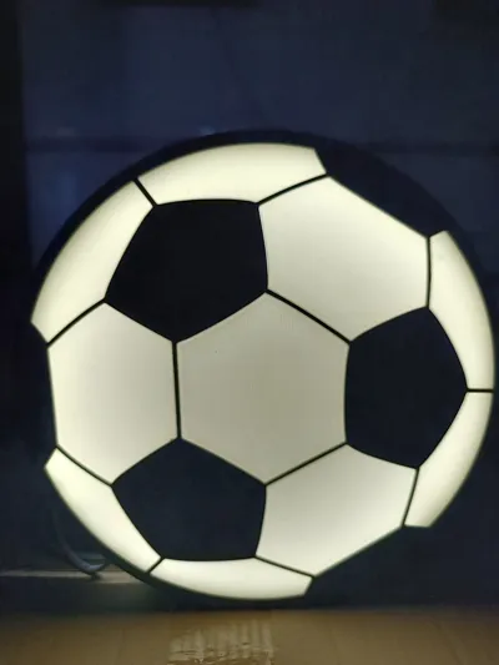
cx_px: 250
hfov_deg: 56.8
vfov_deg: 71.6
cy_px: 332
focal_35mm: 24
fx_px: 461
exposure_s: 1/100
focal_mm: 6.14
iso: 615
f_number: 1.65
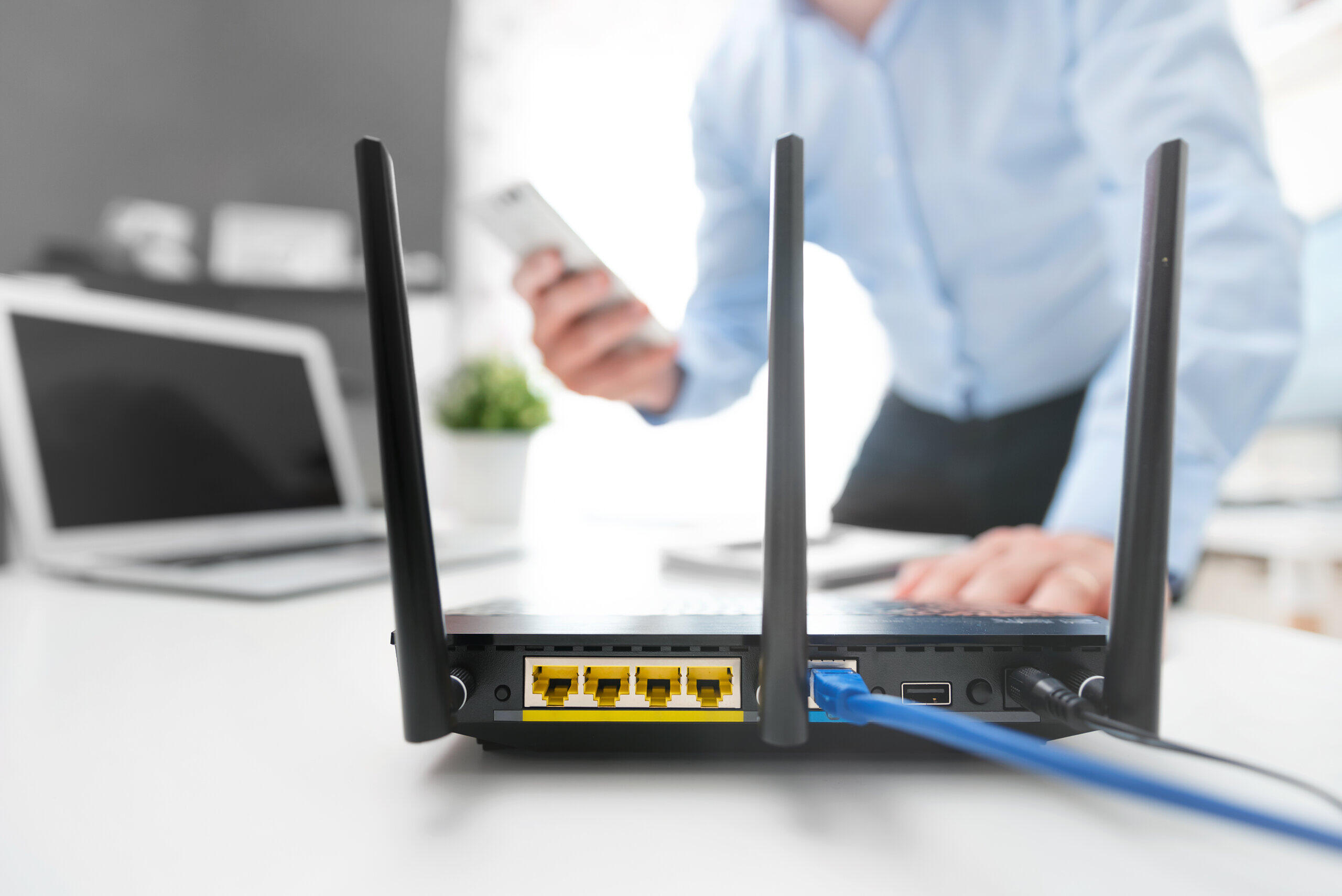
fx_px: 895
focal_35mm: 24
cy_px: 448
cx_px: 671
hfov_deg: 73.7
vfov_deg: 53.2
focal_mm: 24
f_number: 2.8
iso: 200
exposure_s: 1/100
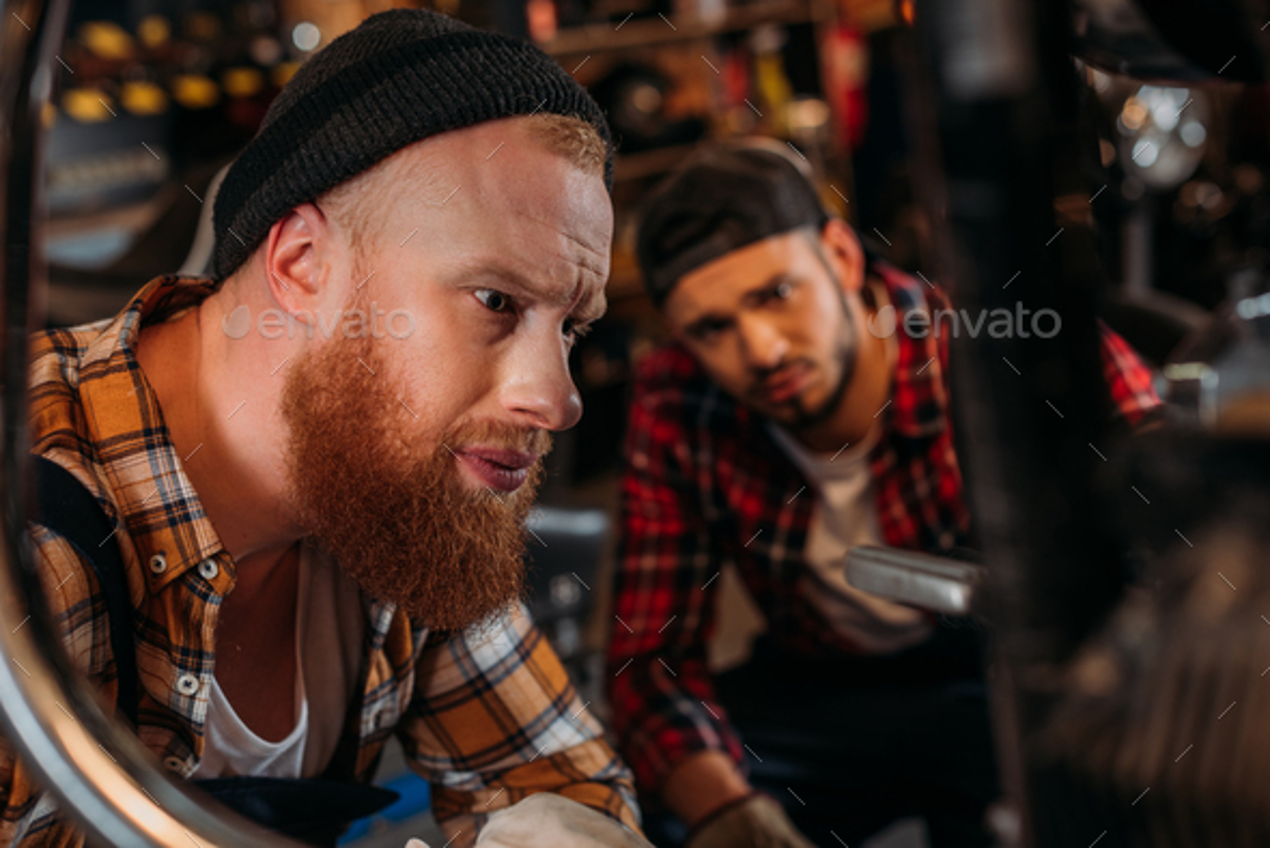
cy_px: 424
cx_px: 635
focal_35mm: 50
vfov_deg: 27.0
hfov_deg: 39.6
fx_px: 1765
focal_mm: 50
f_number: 3.5
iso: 125
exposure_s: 1/200
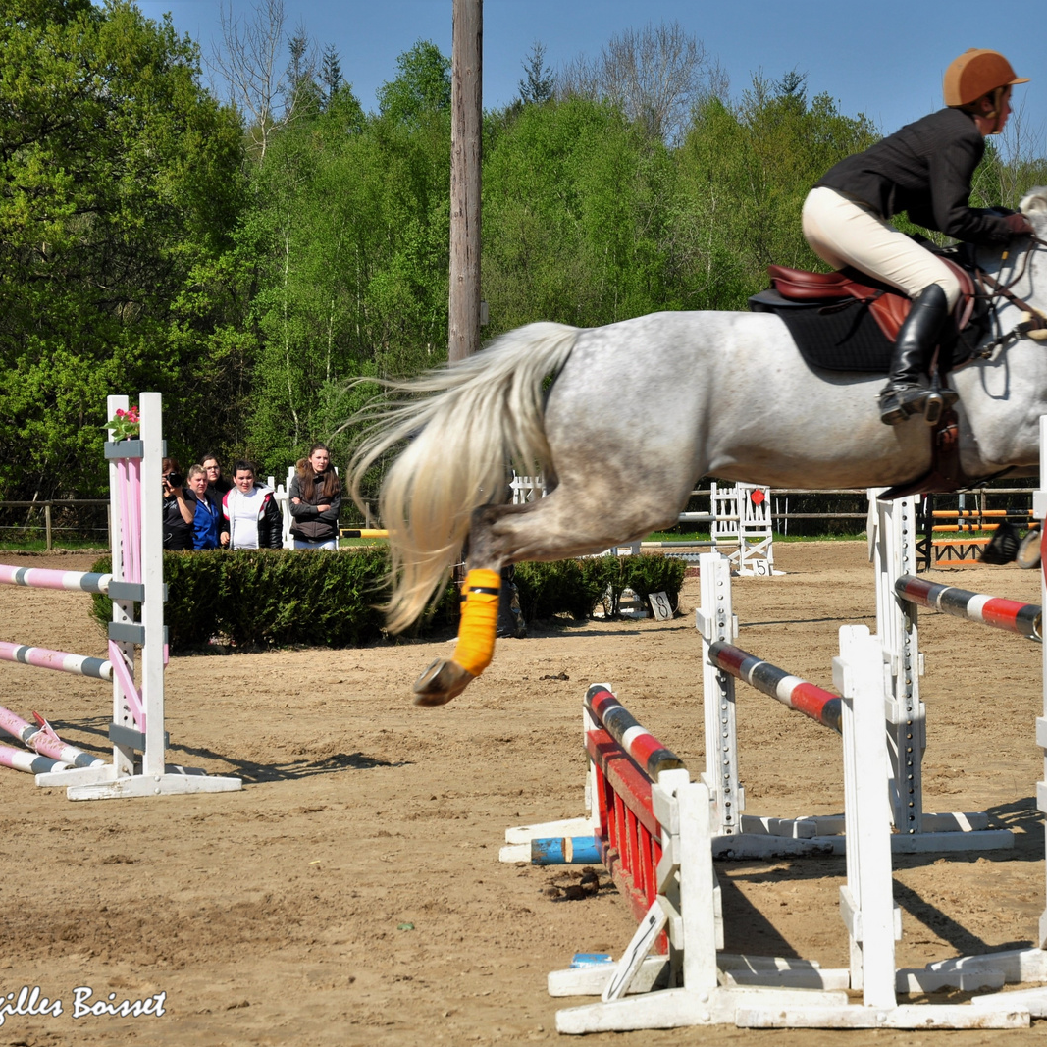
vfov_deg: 17.9
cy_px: 529
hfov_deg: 17.9
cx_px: 721
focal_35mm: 97
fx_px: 3319
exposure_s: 1/750
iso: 200
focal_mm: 50
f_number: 6.7
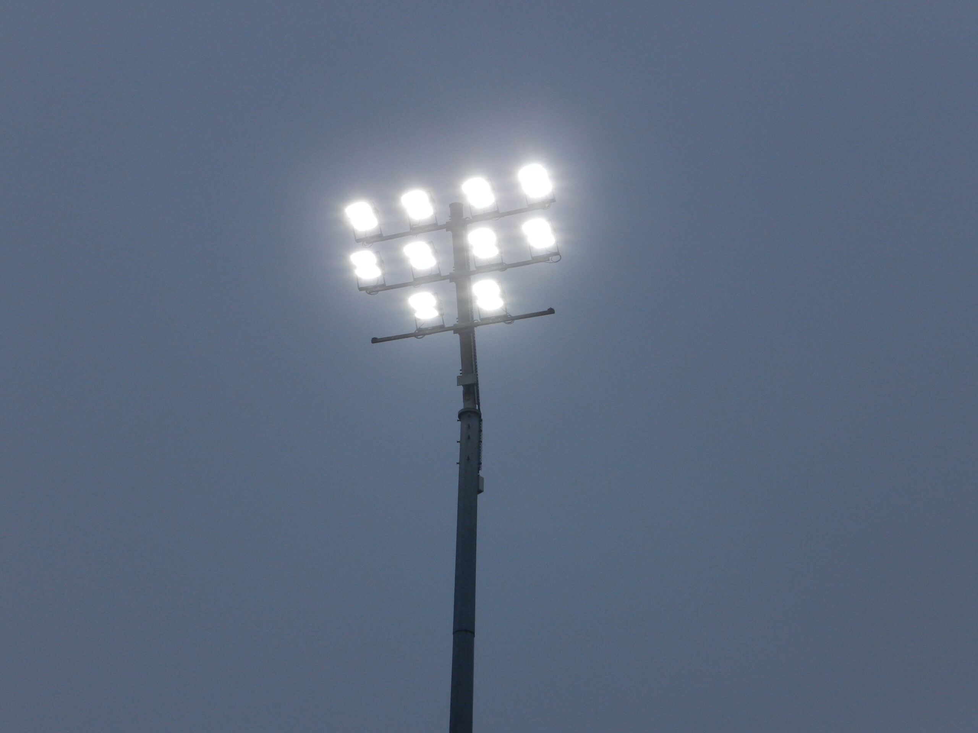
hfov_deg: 13.6
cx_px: 489
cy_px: 366
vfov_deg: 10.2
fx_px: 4097
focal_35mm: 145
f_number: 5.1
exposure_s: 1/800
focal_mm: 25.7
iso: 160
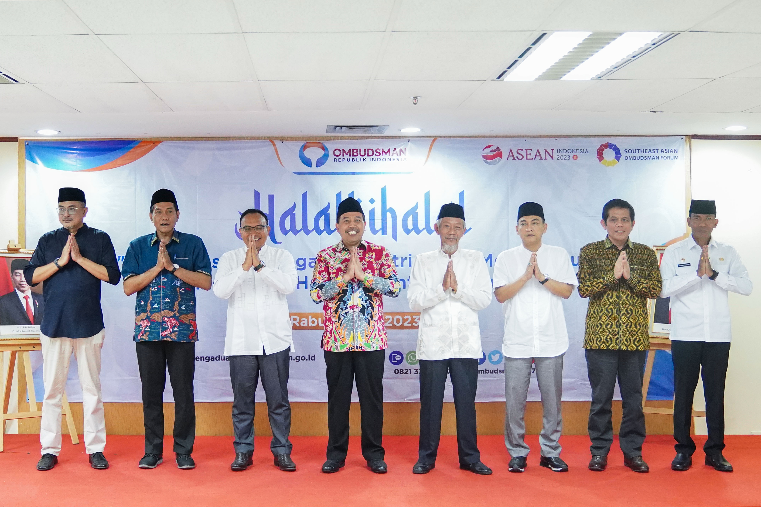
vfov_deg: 29.9
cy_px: 254
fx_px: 951
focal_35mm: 45
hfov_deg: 43.6
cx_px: 380
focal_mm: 30
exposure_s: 1/125
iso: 8000
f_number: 2.8
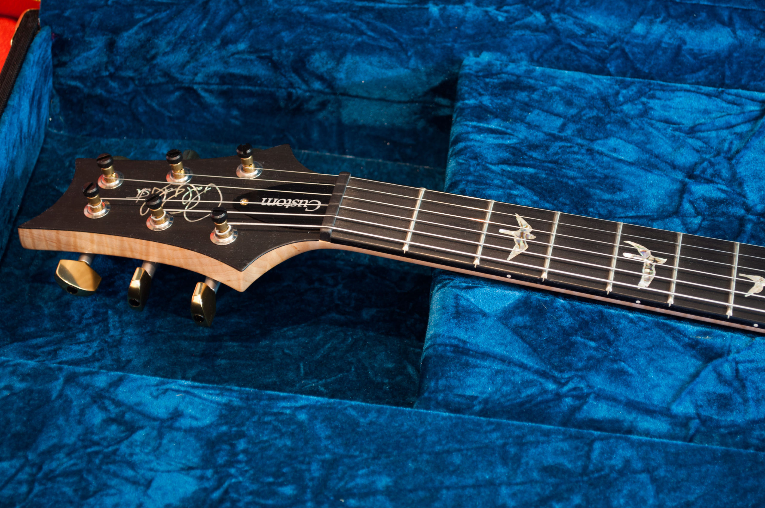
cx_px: 382
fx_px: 1751
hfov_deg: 24.6
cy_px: 254
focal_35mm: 82
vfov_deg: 16.5
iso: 100
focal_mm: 55
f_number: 5.6
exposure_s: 1/1.67
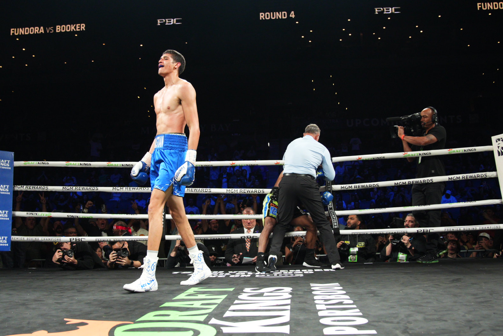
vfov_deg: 33.4
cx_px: 247
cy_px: 166
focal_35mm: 40
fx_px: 559
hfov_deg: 48.5
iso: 2500
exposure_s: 1/1250
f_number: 3.5
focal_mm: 26
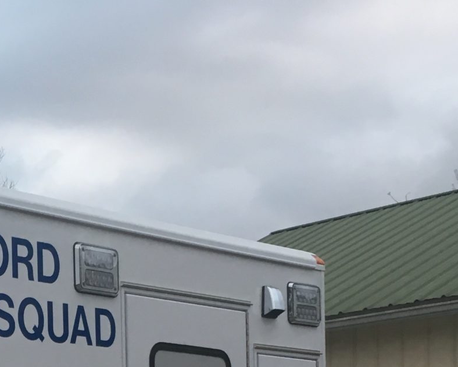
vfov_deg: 15.4
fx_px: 1247
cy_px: 558
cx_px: -23
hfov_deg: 20.0
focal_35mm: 92
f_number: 2.2
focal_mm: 4.15
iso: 50
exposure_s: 1/30
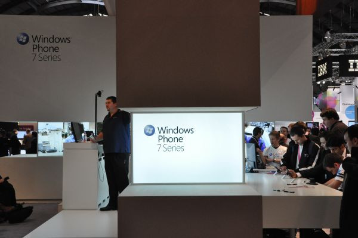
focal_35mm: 44
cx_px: 179
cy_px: 119
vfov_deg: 30.8
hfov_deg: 45.0
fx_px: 432
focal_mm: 29
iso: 1600
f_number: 7.1
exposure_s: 1/200
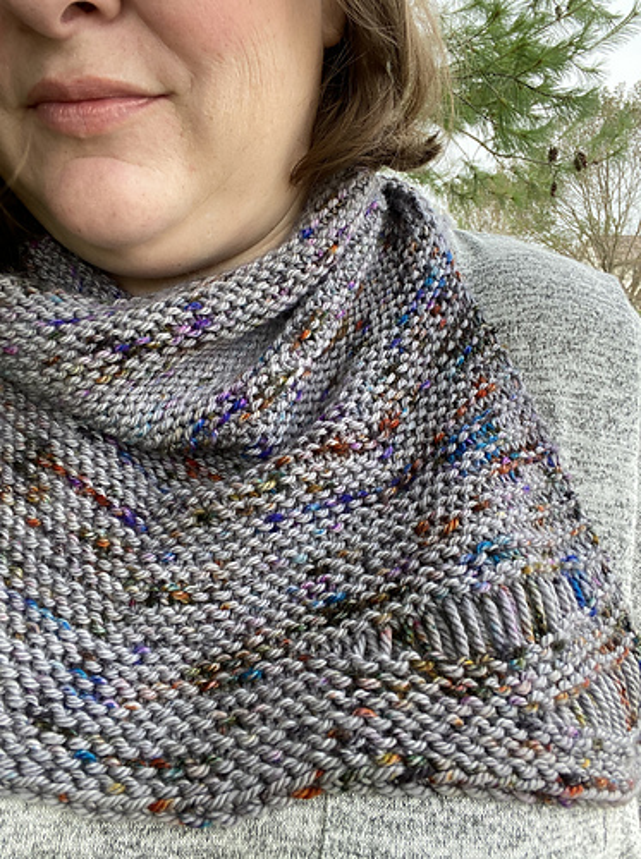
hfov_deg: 46.7
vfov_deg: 60.1
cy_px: 430
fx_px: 743
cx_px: 320
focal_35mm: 30
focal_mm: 2.71
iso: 25
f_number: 2.2
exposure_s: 1/199
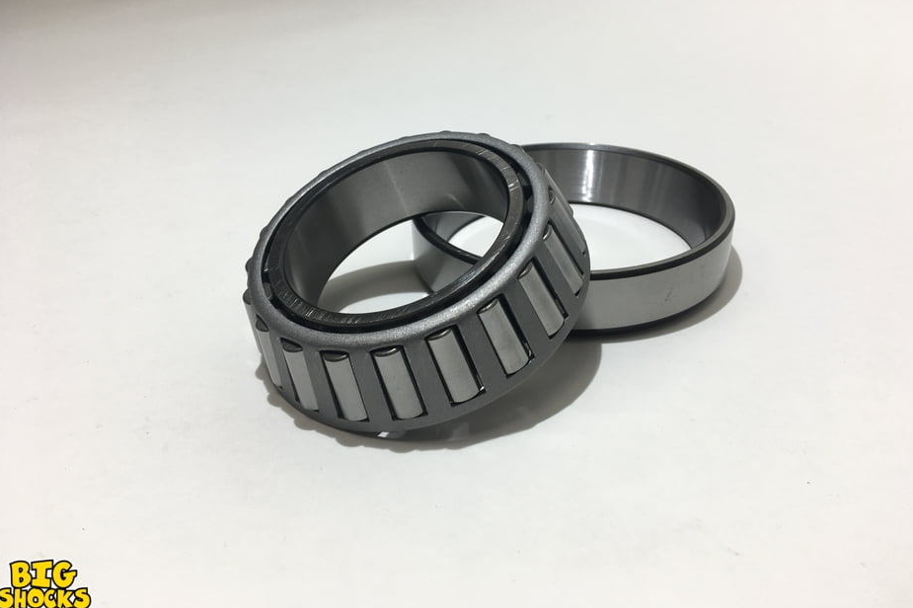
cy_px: 262
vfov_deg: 42.2
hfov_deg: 60.3
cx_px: 463
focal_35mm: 31
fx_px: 786
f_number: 2.2
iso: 25
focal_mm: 4.15
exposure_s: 1/120
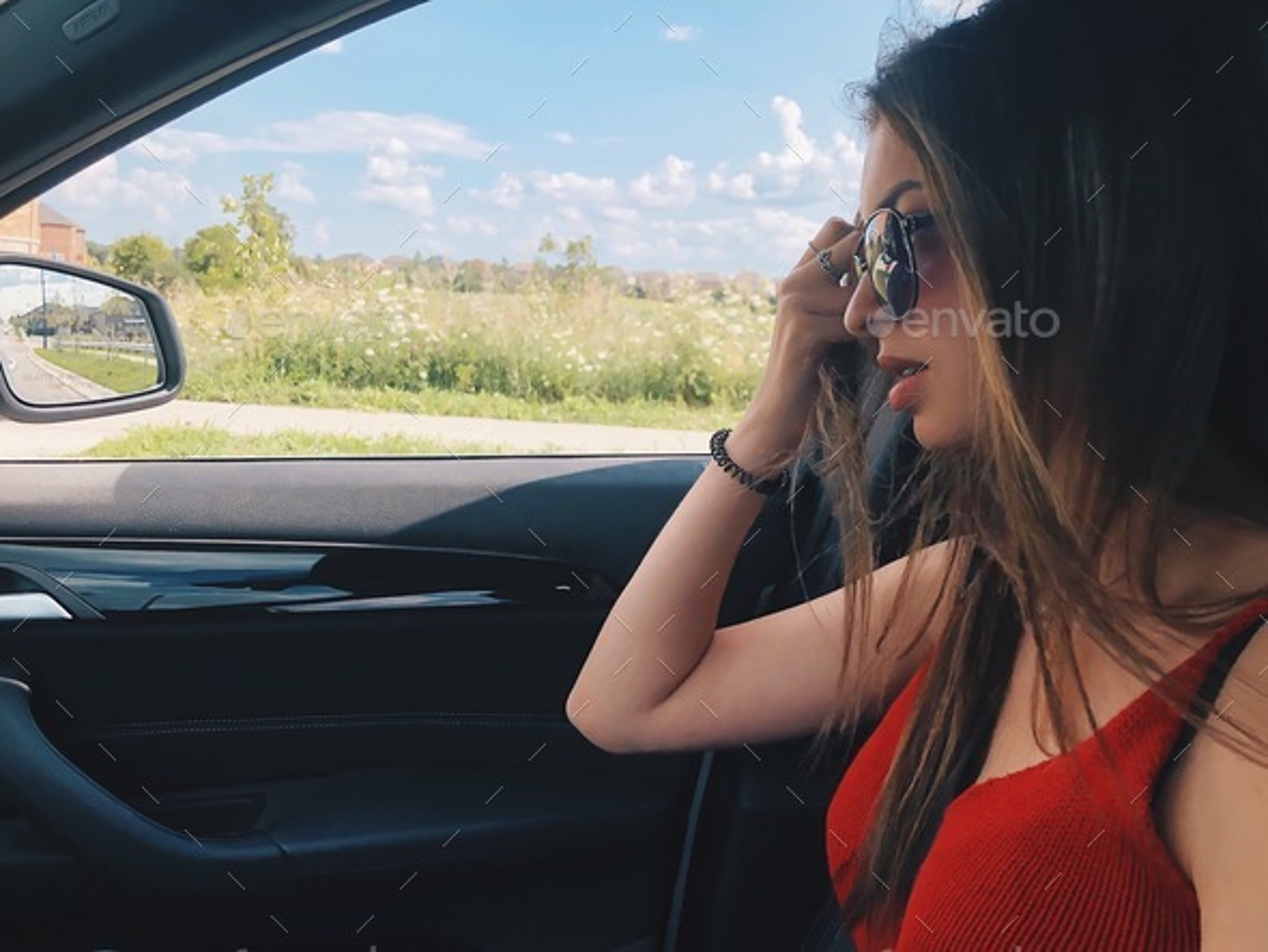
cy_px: 476
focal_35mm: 28
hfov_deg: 63.4
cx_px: 634
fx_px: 1026
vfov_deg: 49.8
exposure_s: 1/1066
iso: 20
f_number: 1.8
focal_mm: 3.99
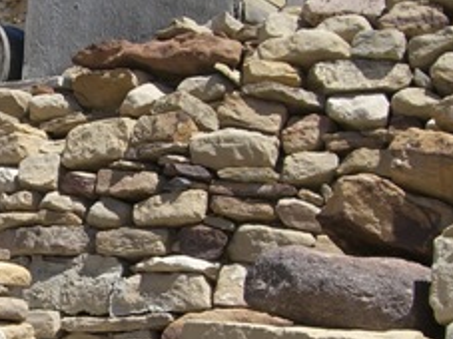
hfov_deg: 18.0
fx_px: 1400
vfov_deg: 13.8
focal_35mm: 107
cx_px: 24
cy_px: 235
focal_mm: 6.2
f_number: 4.3
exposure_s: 1/640
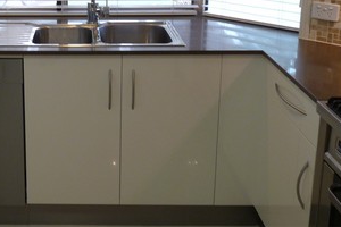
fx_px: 568
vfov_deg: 22.2
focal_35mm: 60
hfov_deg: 32.4
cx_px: 61
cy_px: 30
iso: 125
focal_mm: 4.8
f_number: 2.8
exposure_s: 1/30
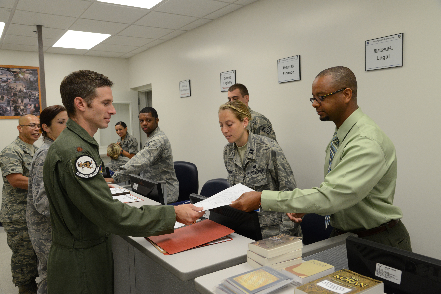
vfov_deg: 42.4
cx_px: 220
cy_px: 147
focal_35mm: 31
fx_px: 380
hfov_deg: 60.3
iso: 1600
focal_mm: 31
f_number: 7.1
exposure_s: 1/125
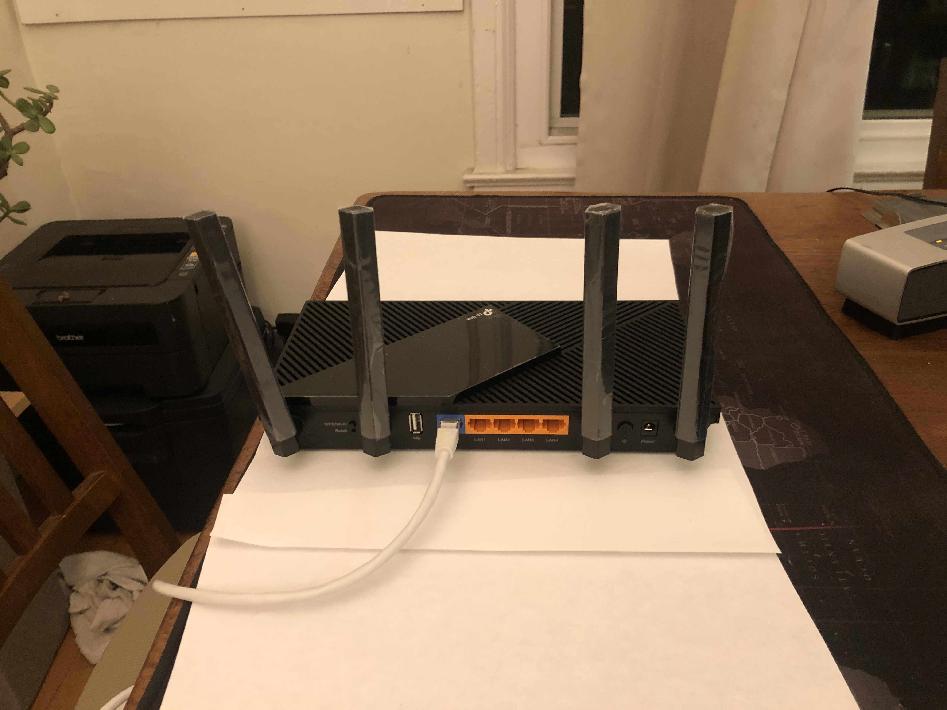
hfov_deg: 63.4
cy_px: 355
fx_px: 766
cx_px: 474
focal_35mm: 28
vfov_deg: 49.7
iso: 100
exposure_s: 1/6
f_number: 1.8
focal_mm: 4
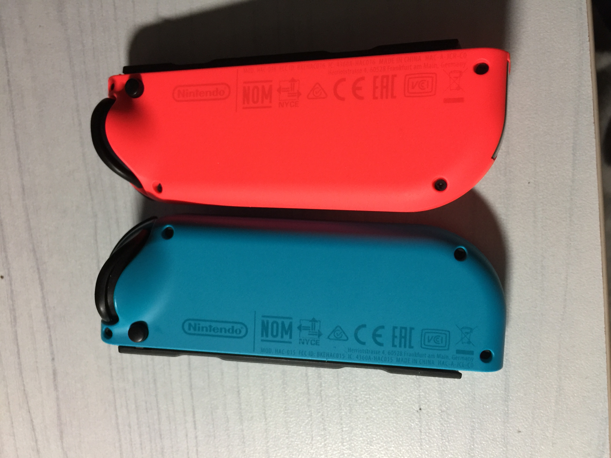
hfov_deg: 61.7
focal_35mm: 29
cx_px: 306
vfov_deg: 48.2
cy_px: 229
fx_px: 512
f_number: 2.2
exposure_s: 1/17
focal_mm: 4.15
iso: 125
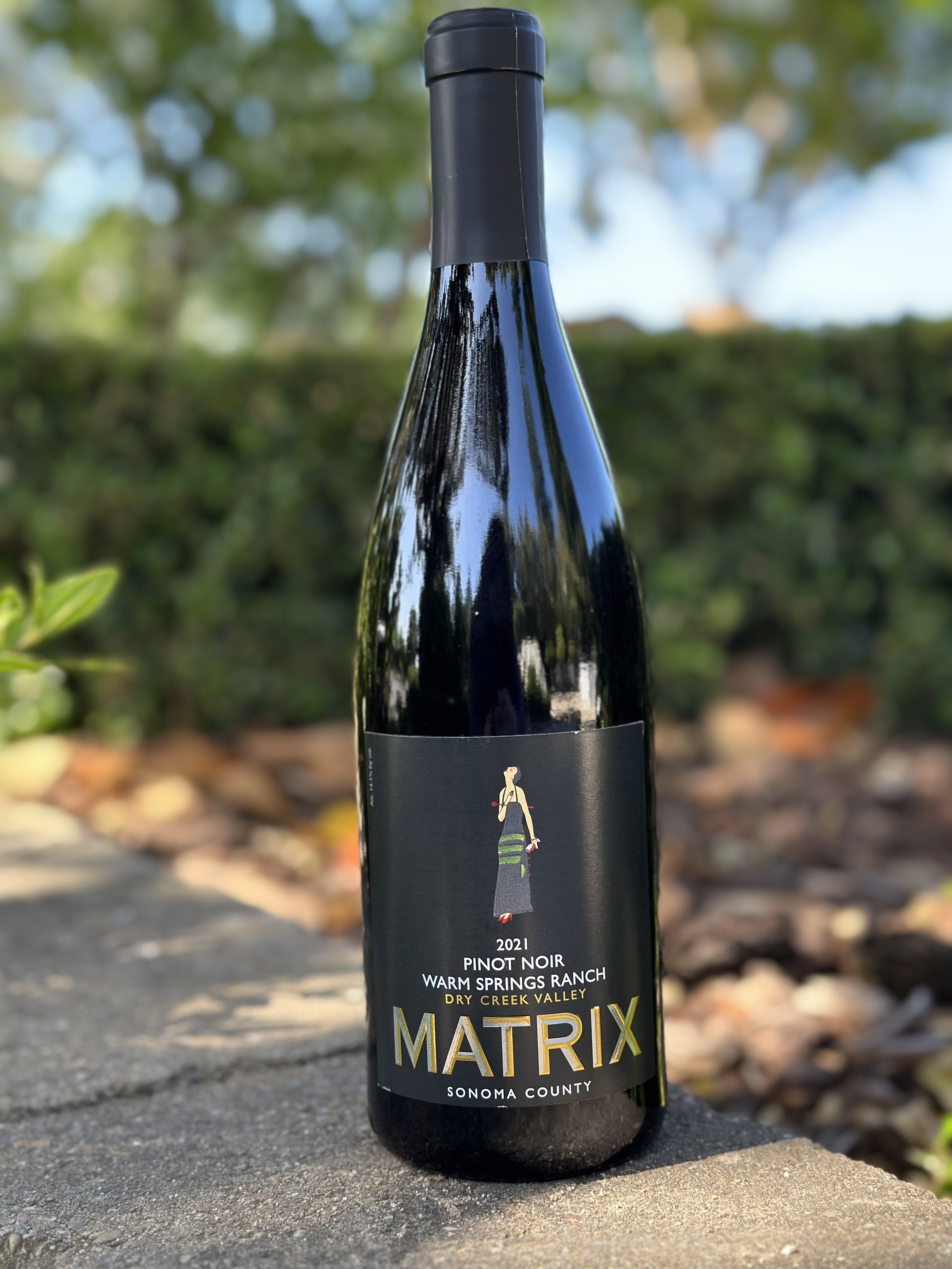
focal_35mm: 48
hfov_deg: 30.3
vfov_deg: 39.7
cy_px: 634
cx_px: 476
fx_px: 1760
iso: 80
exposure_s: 1/473
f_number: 1.78
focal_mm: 6.86
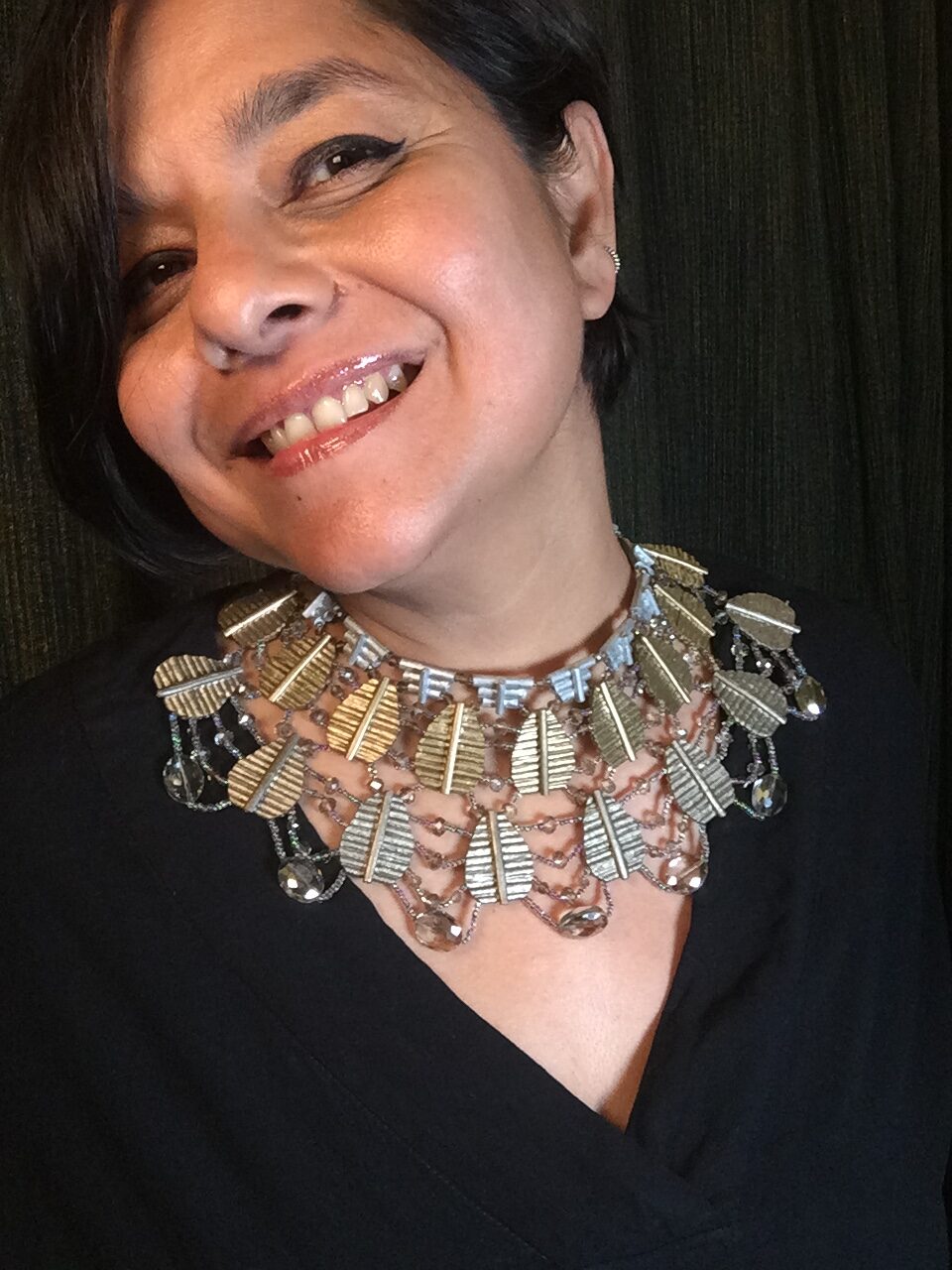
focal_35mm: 31
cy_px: 635
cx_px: 476
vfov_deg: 58.4
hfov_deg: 45.4
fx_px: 1137
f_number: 2.2
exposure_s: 1/33
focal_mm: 2.65
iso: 160
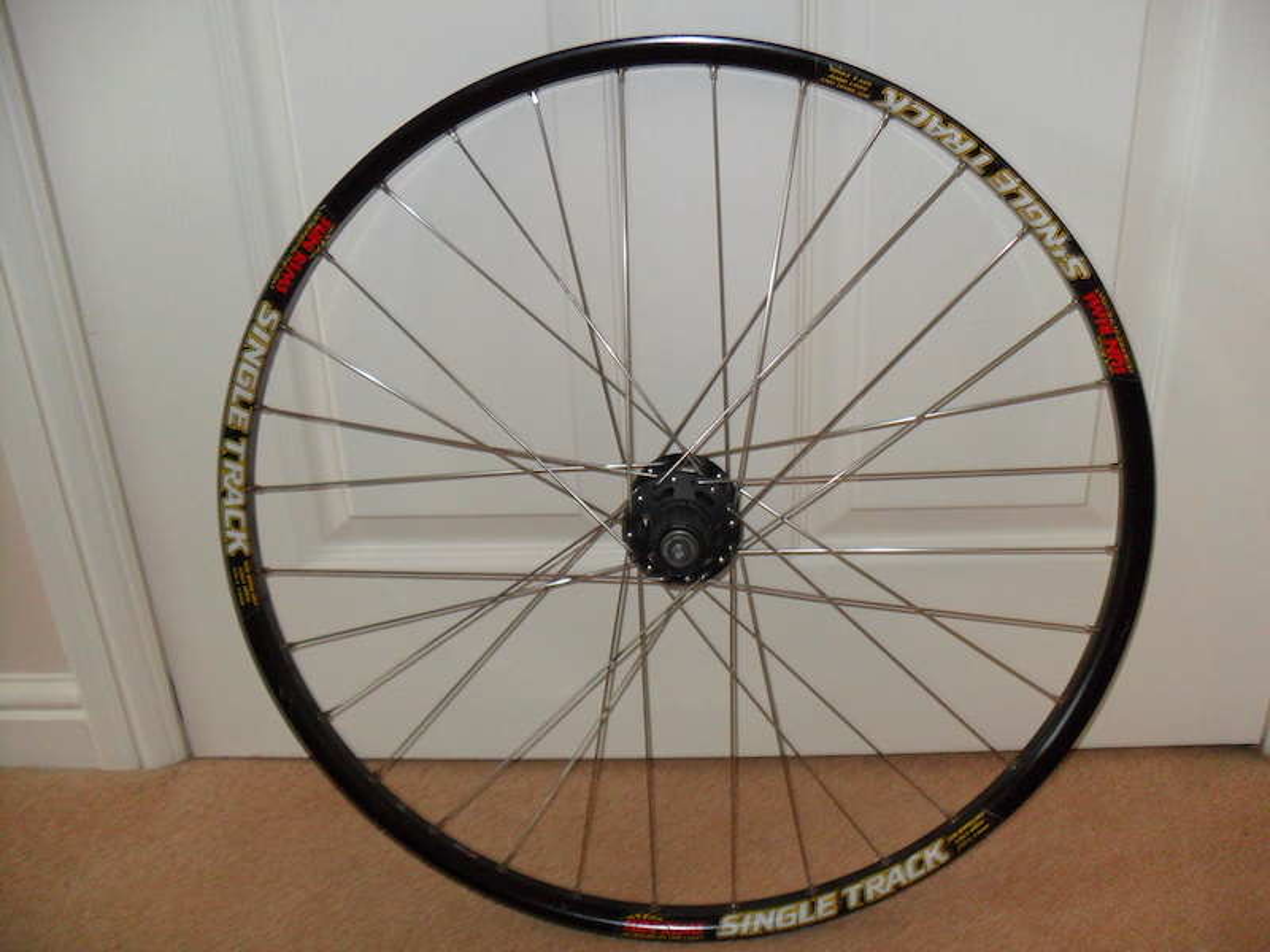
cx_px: 635
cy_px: 476
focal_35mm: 35
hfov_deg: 52.6
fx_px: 1284
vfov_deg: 40.7
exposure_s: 1/45
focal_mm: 6.3
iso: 200
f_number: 3
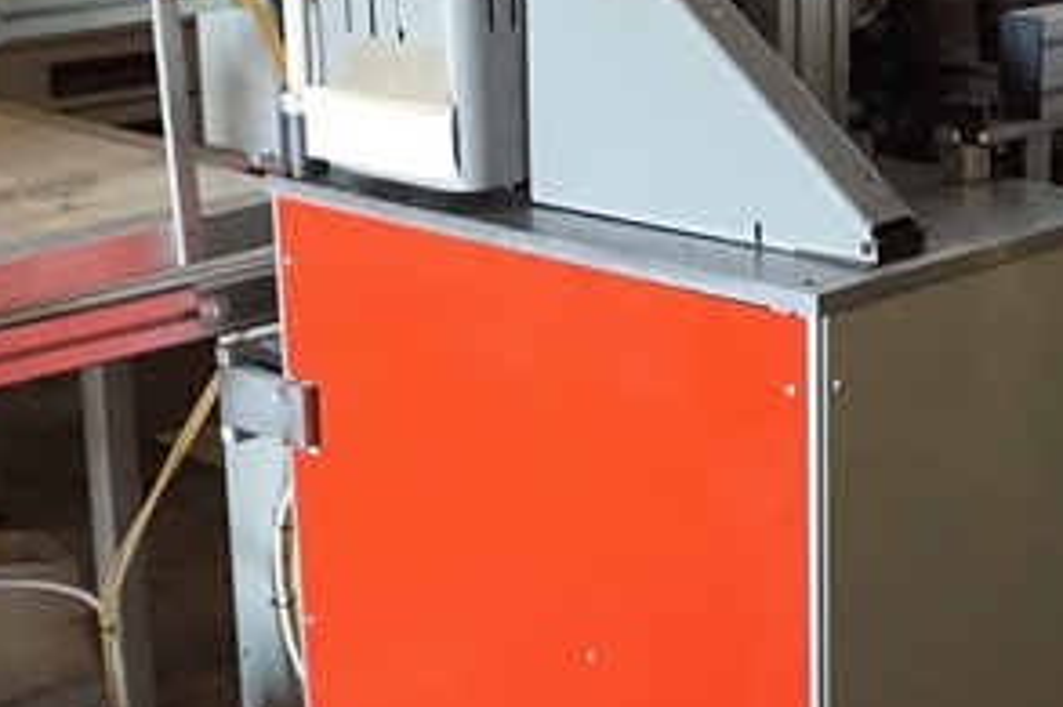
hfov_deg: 23.8
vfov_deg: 16.2
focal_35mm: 84
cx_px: 882
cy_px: 341
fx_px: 2479
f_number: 3.5
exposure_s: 1/125
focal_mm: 16
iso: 3200
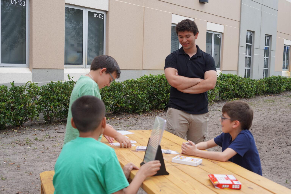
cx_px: 146
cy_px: 97
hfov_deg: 41.1
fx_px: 388
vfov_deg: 28.1
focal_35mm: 48
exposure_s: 1/160
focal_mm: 48
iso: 100
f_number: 5.6
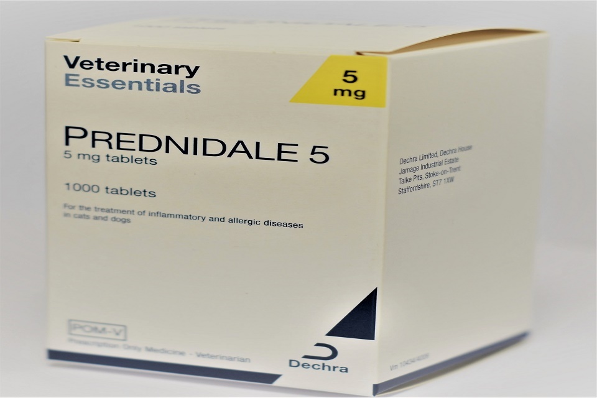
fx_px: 1244
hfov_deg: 27.0
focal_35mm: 75
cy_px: 199
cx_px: 298
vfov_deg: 18.2
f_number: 3.2
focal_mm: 50
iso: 100
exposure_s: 1/40
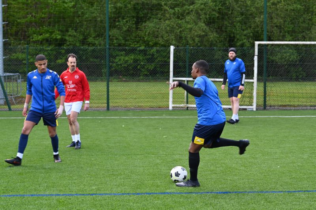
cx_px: 158
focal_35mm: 89
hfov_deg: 22.9
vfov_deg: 15.3
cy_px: 105
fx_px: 781
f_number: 5.6
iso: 200
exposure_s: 1/250
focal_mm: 89
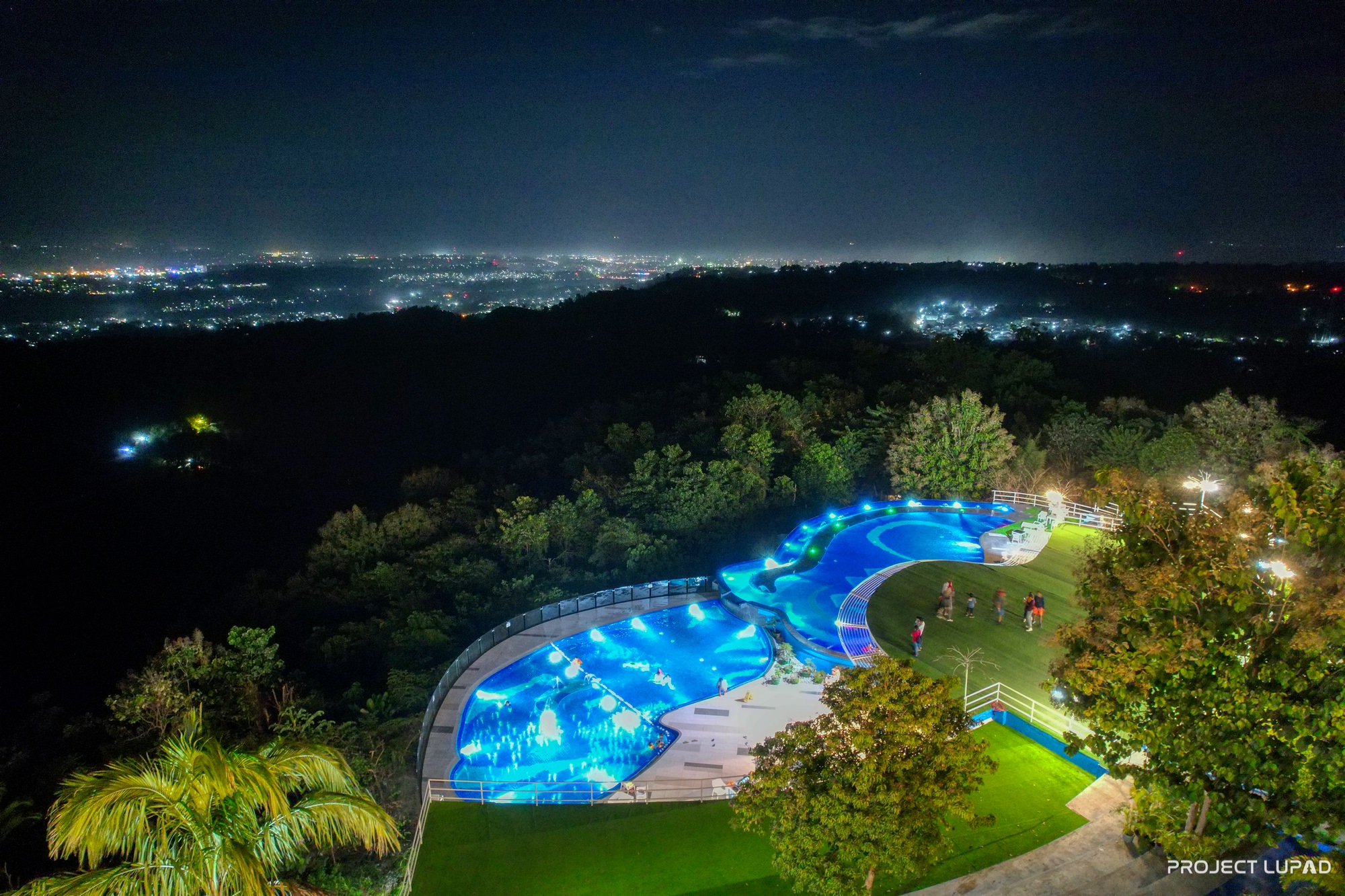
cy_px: 448
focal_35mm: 22
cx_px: 672
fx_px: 822
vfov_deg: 57.2
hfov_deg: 78.6
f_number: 2.8
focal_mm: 8.38
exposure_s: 1/3
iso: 1690
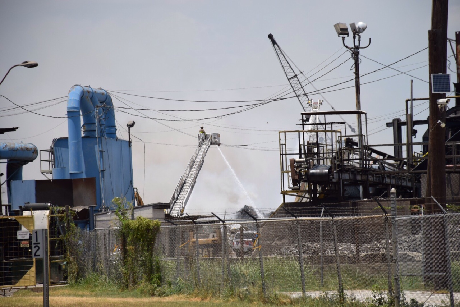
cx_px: 230
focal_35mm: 210
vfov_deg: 6.5
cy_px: 154
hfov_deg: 9.8
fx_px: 2684
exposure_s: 1/2000
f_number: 7.1
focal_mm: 140
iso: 400
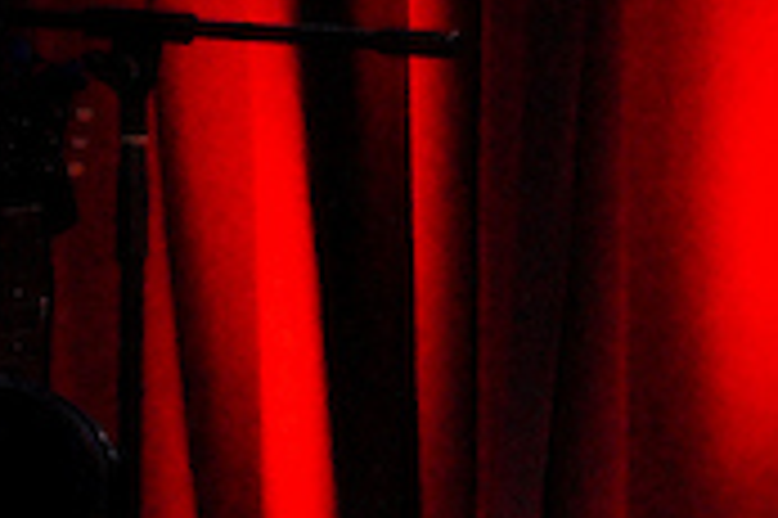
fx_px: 8982
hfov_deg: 4.8
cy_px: -761
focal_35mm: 416
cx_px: 1943
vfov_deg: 3.3
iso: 8000
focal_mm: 60
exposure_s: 1/250
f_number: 9
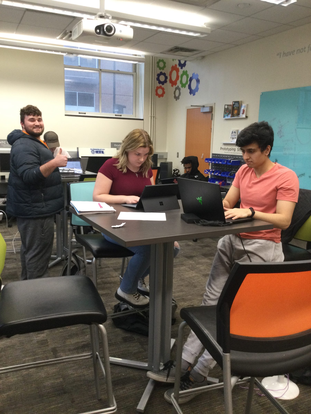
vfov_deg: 58.4
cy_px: 207
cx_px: 156
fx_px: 371
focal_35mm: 31
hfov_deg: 45.4
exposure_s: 1/30
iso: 80
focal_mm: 3.3
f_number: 2.4
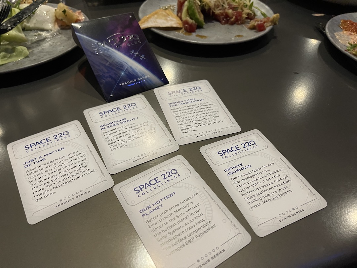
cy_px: 134
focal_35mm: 26
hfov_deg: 67.3
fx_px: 268
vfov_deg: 53.1
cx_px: 178
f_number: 1.6
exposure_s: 1/31
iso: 640
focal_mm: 5.1
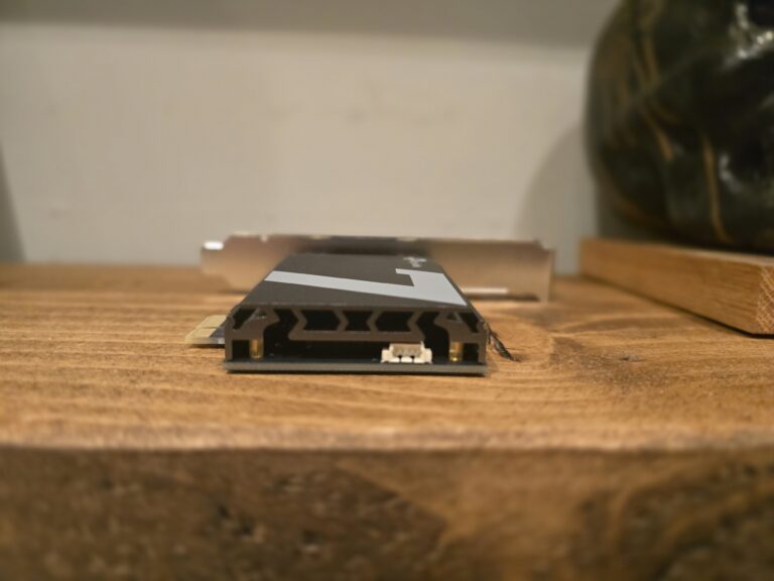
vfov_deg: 58.9
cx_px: 387
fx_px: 514
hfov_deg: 73.9
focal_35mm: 23
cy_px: 290
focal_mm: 6.3
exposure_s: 1/100
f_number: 1.7
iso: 1250
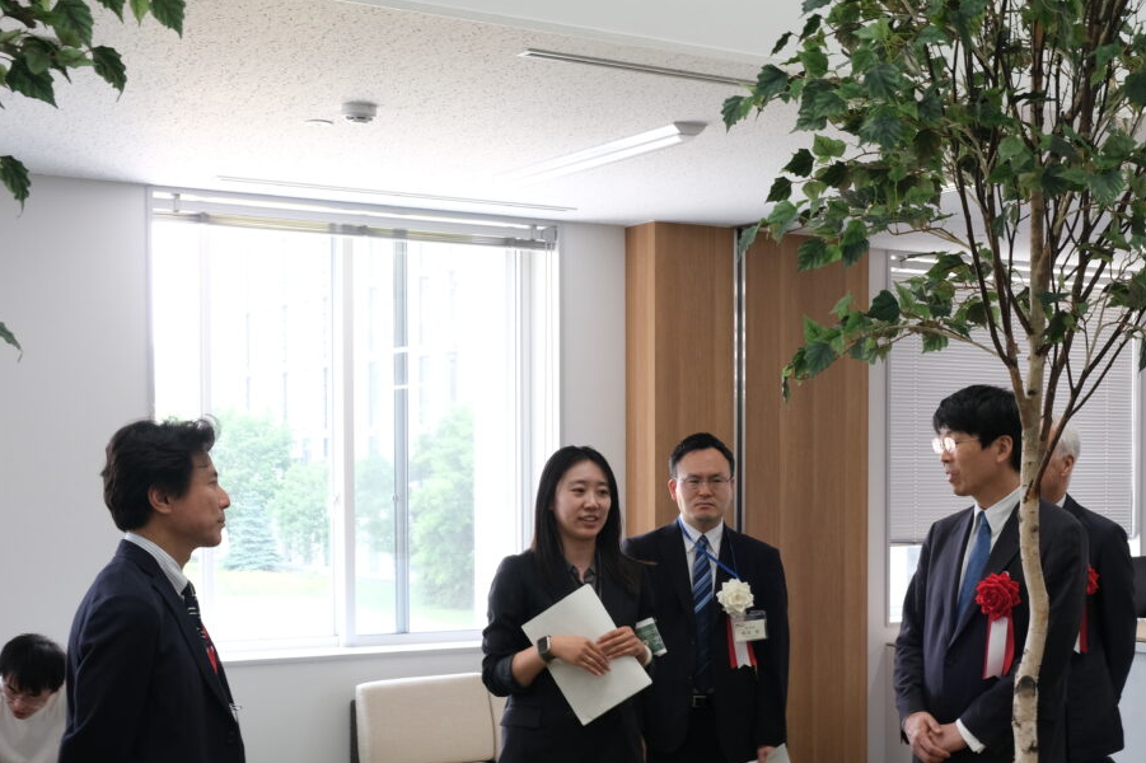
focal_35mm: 54
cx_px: 686
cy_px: 526
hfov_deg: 36.8
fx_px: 1718
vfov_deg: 24.9
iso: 1250
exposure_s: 1/38
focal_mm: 25.4
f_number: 7.1
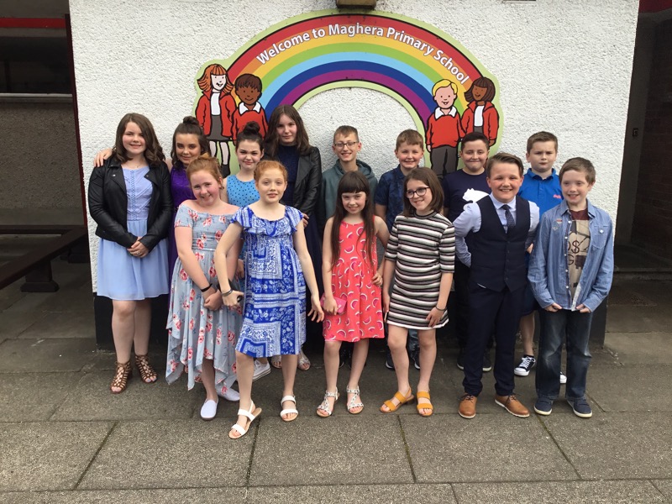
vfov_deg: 45.4
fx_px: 602
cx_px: 336
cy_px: 252
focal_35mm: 31
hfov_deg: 58.4
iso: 25
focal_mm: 3.3
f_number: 2.4
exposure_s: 1/314
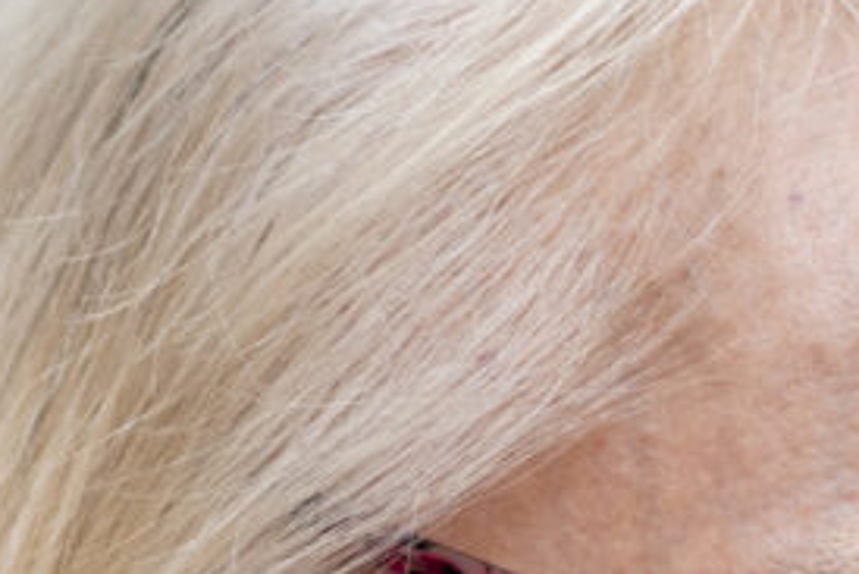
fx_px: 15159
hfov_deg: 3.2
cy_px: 1805
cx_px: 1364
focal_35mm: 635
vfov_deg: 2.1
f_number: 2.8
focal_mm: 85
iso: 250
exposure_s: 1/160
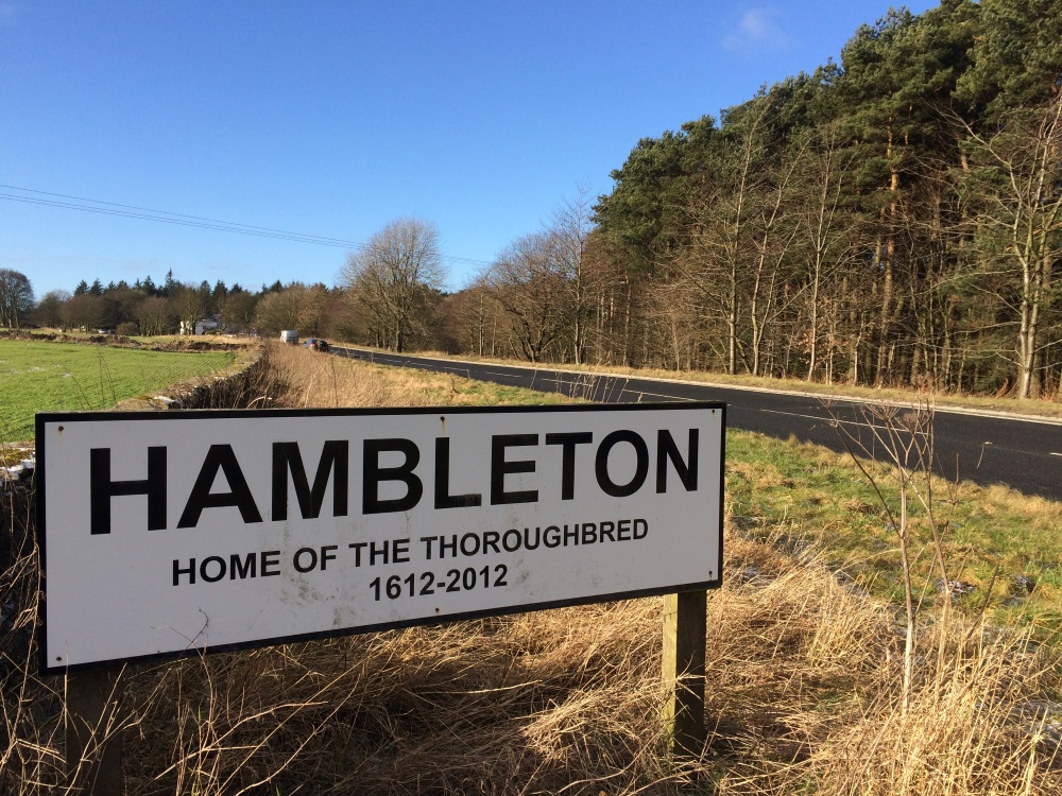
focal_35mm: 29
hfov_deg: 61.7
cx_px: 531
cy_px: 398
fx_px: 890
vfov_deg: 48.2
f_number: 2.2
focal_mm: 4.15
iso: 32
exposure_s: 1/1244
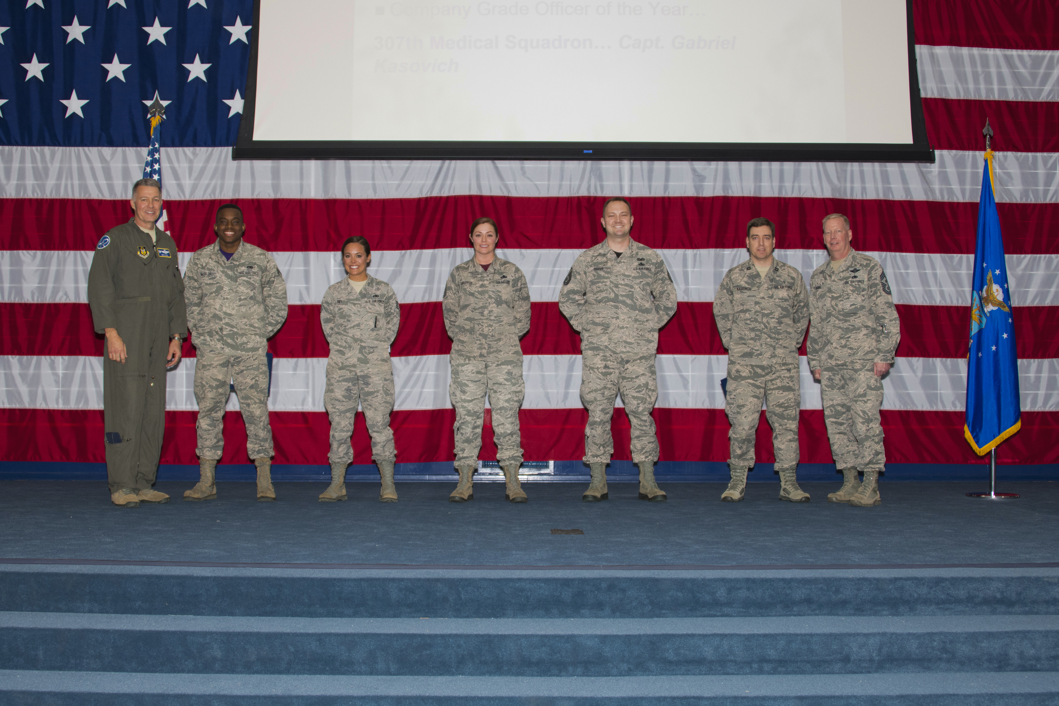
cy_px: 353
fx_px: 1235
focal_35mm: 42
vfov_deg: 31.9
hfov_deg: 46.4
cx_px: 530
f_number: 3.5
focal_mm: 28
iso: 800
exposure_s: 1/200
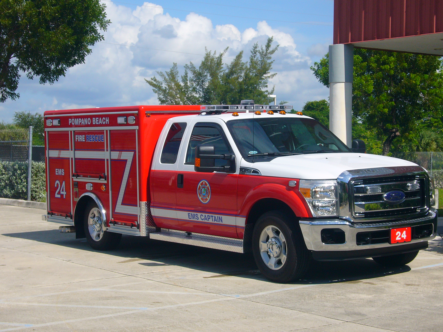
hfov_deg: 26.7
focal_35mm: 73
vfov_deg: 20.2
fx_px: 934
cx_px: 222
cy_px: 166
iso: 80
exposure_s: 1/200
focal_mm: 12
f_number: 9
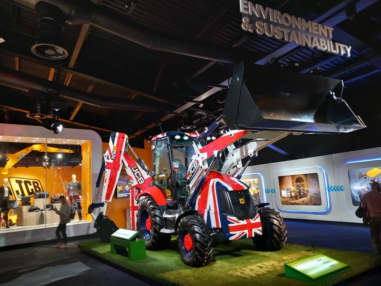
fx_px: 297
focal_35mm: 27
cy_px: 143
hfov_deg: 65.3
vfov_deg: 51.4
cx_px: 190
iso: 250
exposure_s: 1/25
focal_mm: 4
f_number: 1.8
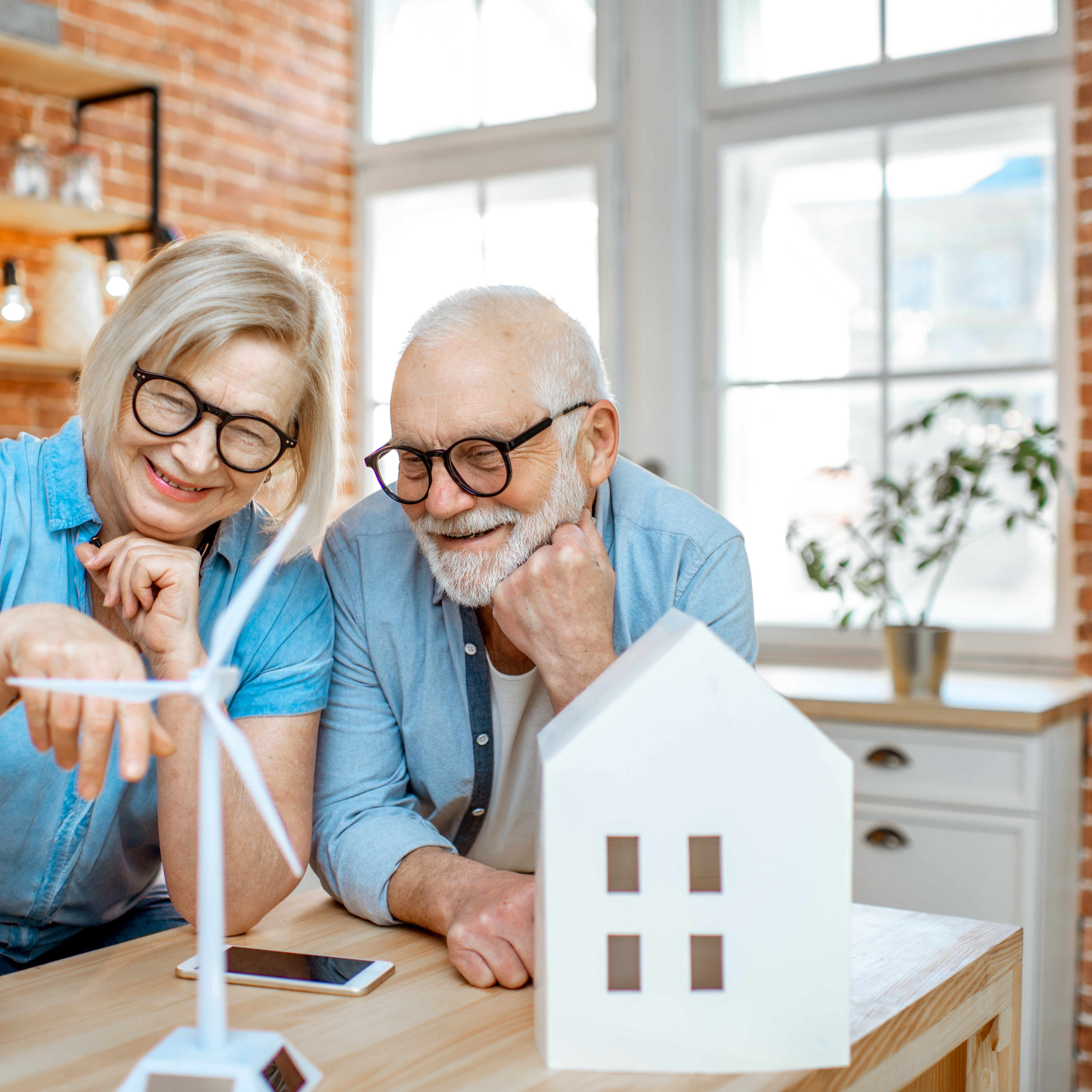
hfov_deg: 37.5
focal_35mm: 45
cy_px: 548
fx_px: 1606
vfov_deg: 37.6
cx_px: 487
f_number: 2
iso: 160
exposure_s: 1/200
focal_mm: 35
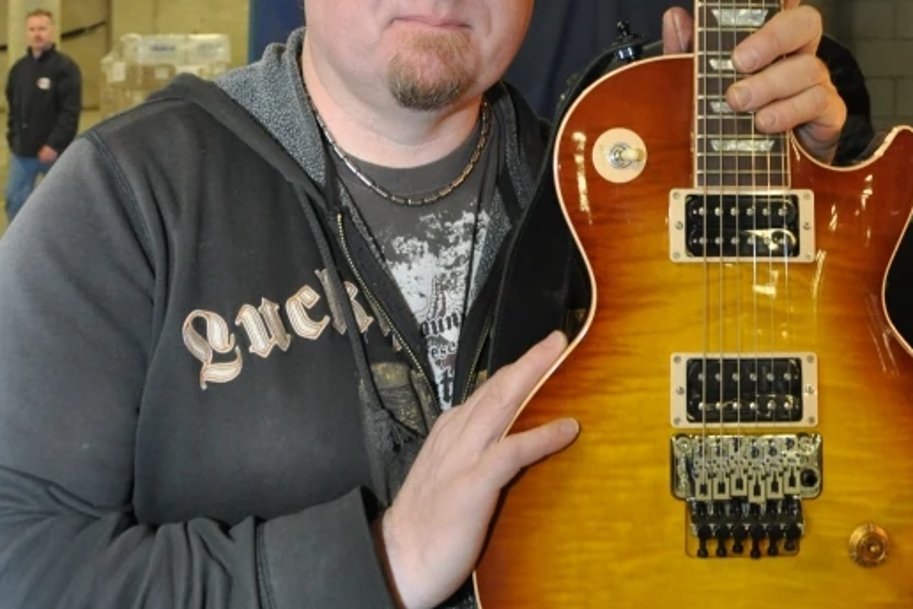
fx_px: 1192
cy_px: 71
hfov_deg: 41.9
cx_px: 508
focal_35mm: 47
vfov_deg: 27.7
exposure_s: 1/60
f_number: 4
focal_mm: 18
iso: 800
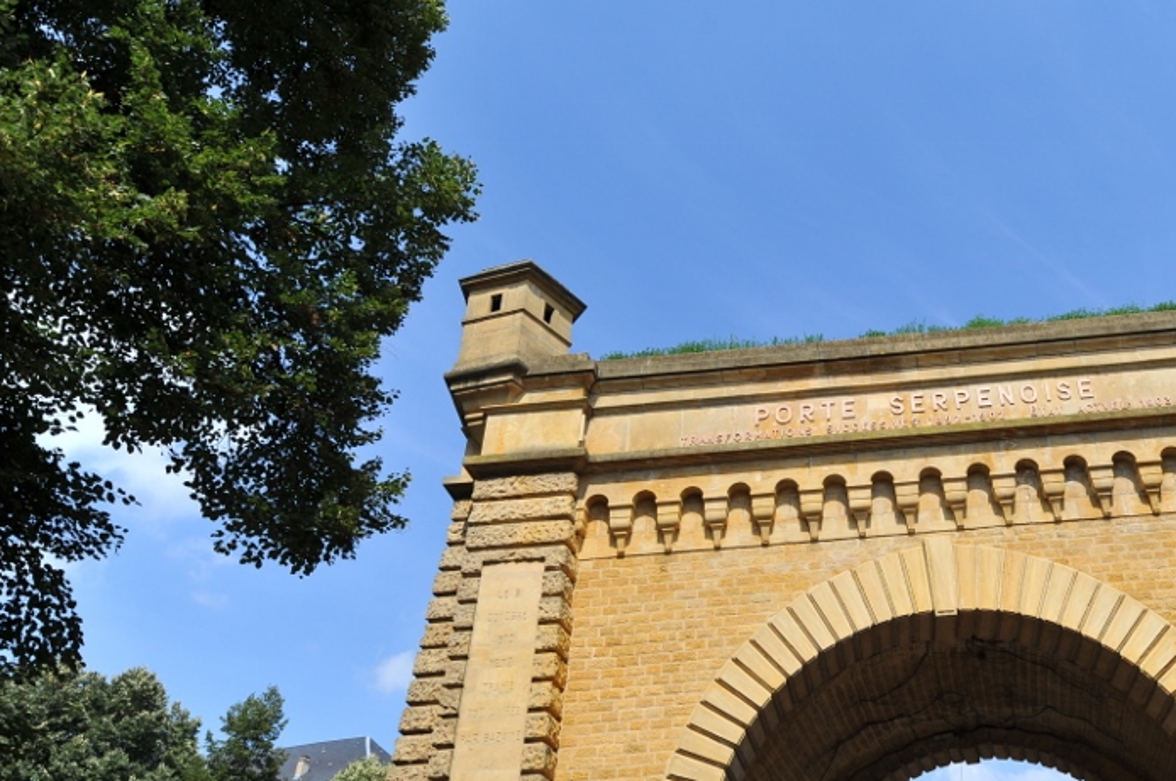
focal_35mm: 31
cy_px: 463
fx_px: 1011
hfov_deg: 58.4
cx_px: 820
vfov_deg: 42.1
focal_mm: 21
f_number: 5.6
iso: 500
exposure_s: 1/3200
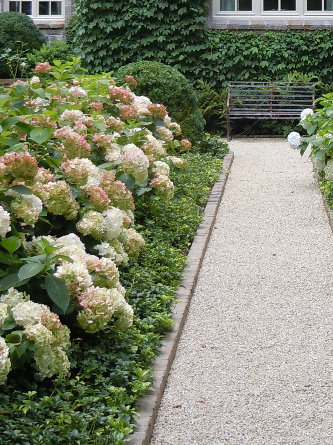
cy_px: -45
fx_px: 1052
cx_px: 291
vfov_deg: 22.5
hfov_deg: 17.8
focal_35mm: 82
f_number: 3.6
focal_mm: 6.2
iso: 100
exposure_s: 1/100
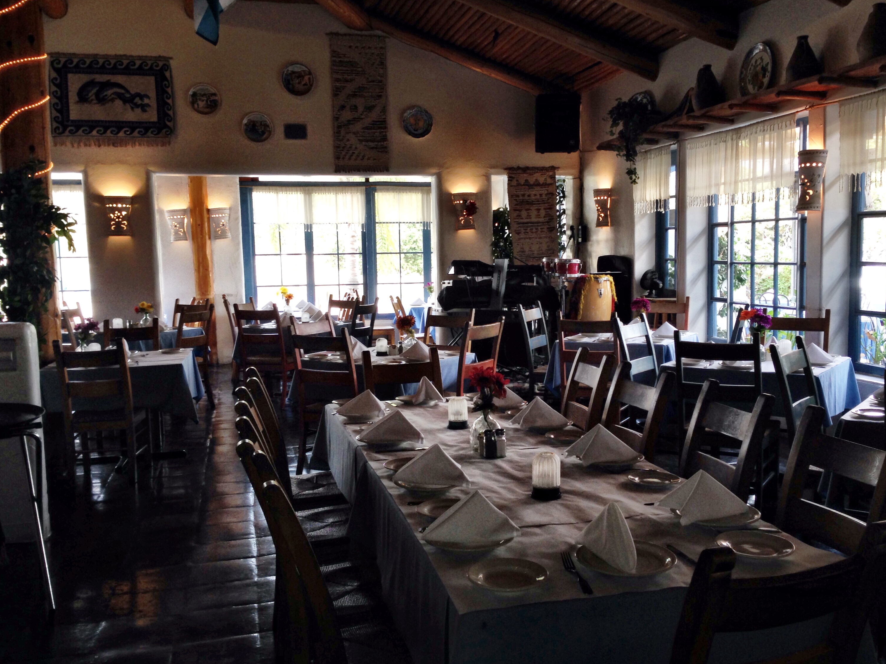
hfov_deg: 51.3
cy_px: 335
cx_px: 473
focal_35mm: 36
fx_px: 921
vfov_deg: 39.7
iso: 50
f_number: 2.4
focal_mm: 4.12
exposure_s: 1/22
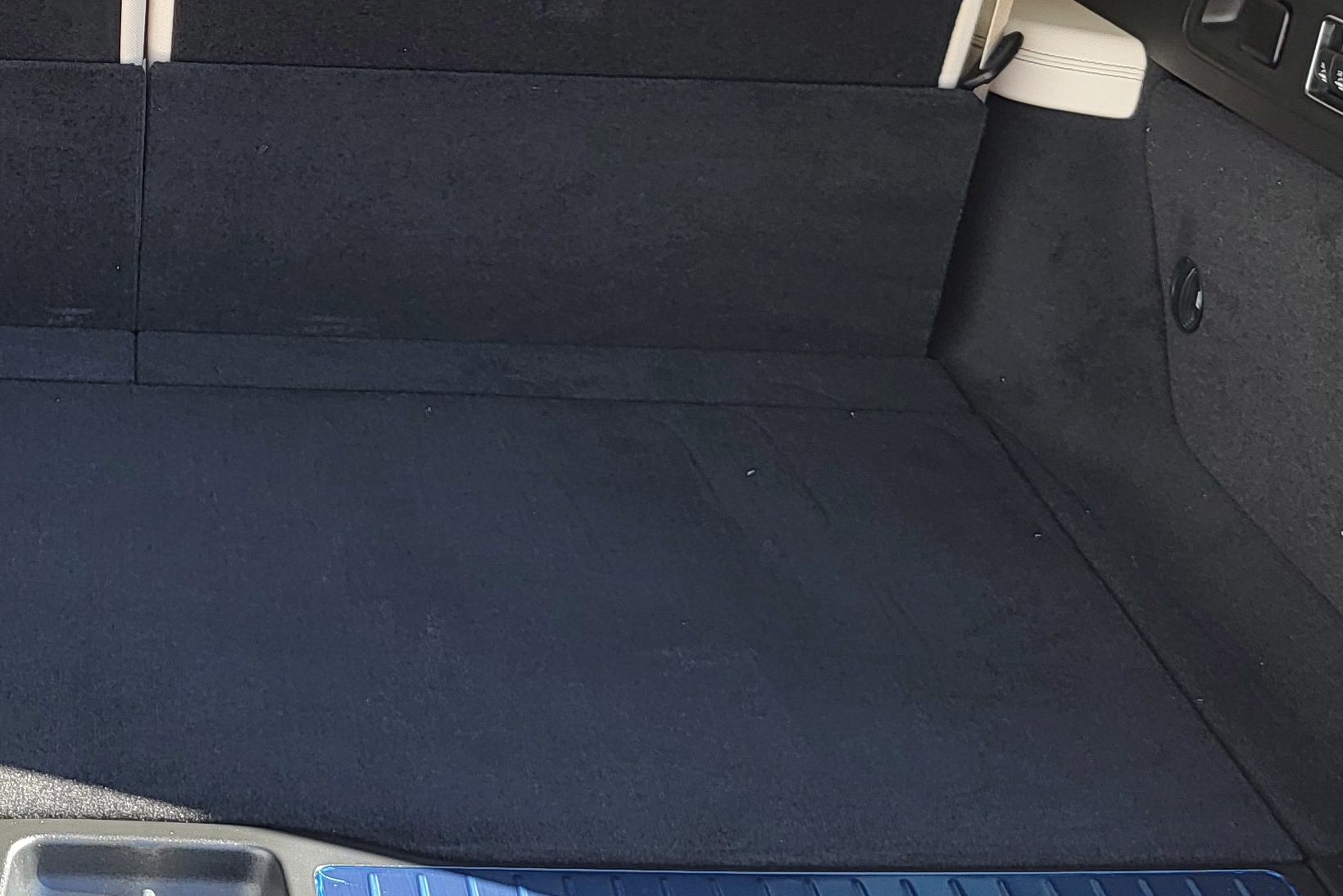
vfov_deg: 20.1
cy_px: 61
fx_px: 2462
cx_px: 72
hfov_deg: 29.0
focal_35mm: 66
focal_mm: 5.4
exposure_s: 1/219
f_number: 1.8
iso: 40
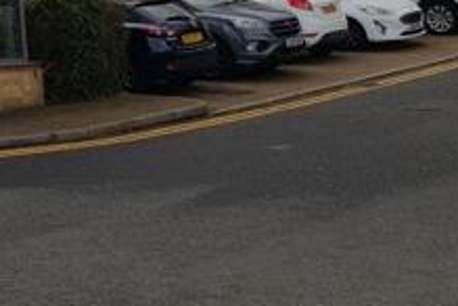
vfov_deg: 12.6
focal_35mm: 99
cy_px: -241
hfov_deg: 17.9
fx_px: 1259
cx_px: -270
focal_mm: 4.2
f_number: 1.7
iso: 40
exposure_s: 1/3552
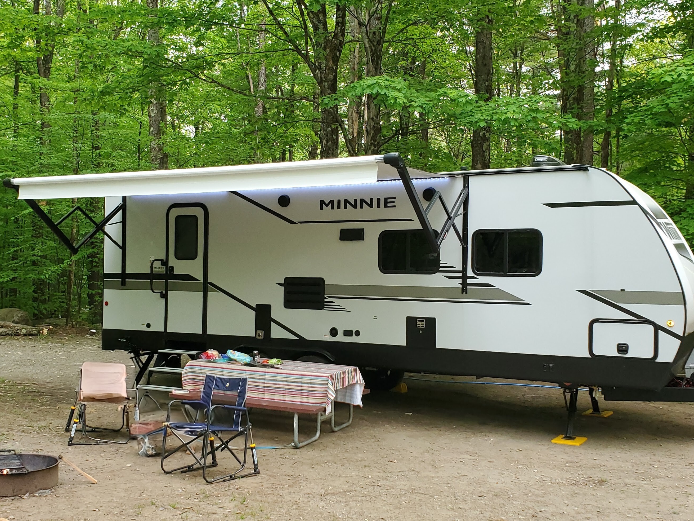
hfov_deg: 46.6
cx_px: 294
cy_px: 245
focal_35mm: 40
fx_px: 802
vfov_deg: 36.0
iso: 125
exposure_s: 1/50
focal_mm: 4.3
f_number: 2.4
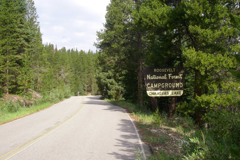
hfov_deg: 48.5
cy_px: 87
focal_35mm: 40
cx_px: 121
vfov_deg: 33.4
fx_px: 267
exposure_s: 1/160
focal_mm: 6.3
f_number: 6.6
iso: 64
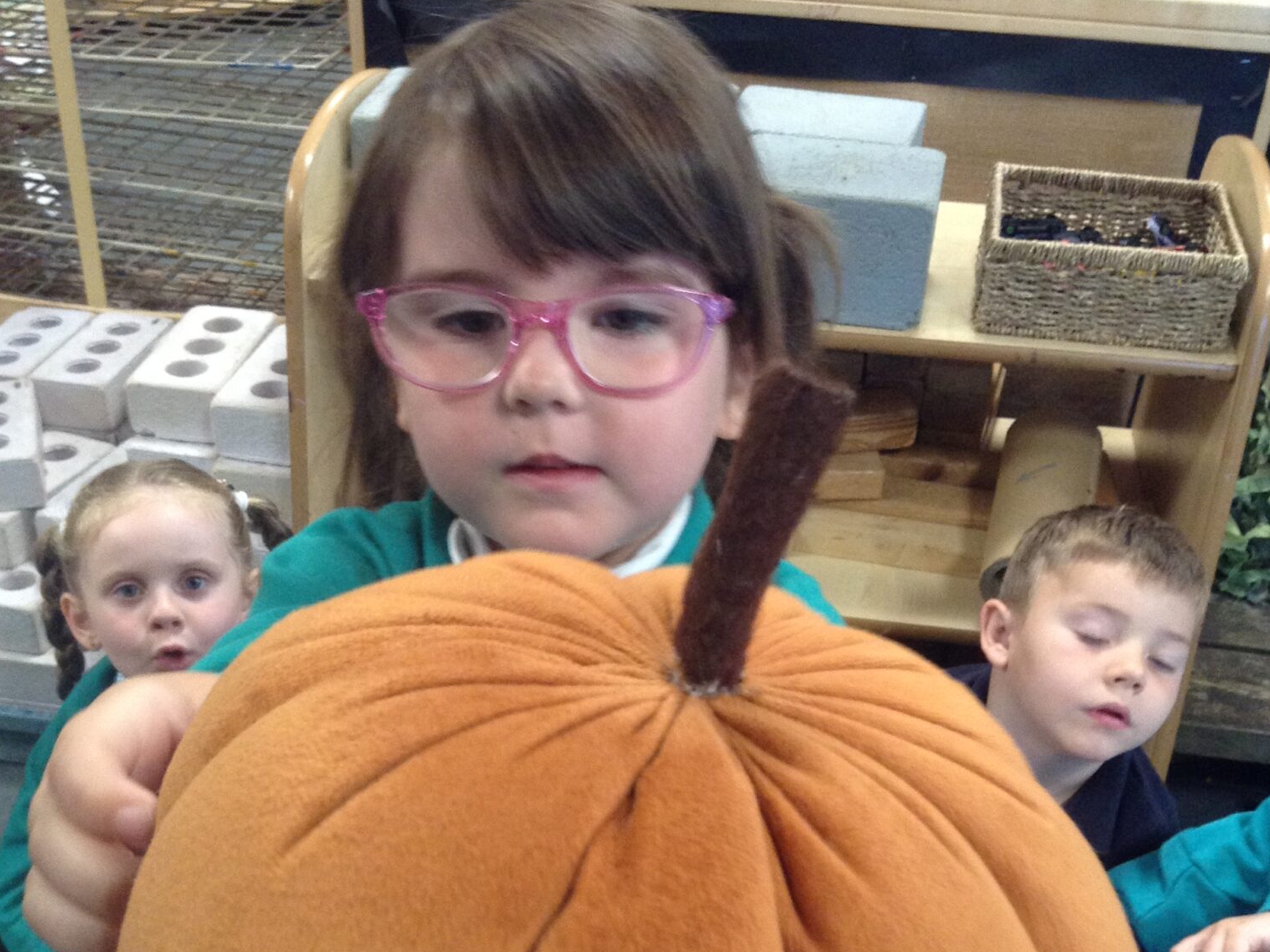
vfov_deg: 31.8
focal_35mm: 45
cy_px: 674
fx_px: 1651
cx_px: 630
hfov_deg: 42.1
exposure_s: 1/24
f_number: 2.4
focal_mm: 3.3
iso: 125
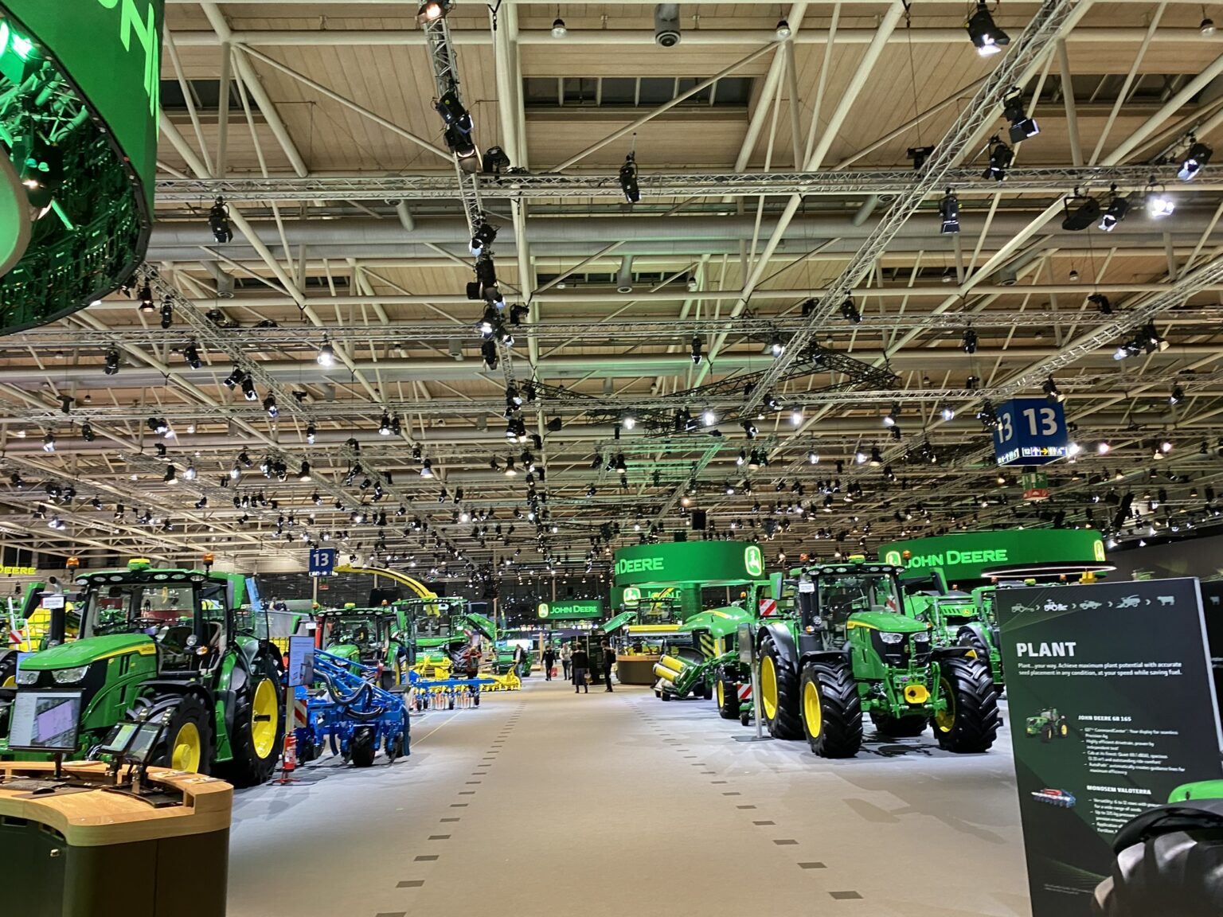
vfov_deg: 53.1
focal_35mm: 26
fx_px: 919
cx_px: 612
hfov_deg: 67.3
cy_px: 458
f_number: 1.8
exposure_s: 1/60
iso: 200
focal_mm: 4.25
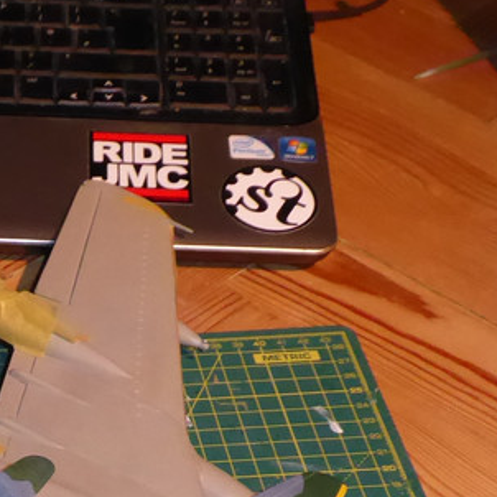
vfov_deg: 16.7
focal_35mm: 100
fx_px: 1624
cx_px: -72
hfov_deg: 16.8
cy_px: 594
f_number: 3.5
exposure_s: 1/60
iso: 800
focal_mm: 5.4
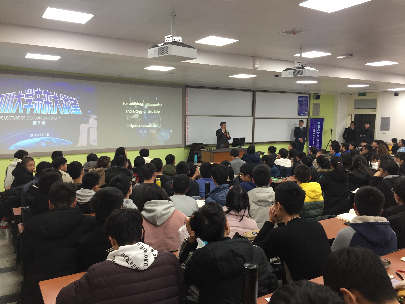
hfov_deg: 61.7
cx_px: 202
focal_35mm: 29
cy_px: 152
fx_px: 339
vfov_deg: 48.2
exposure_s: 1/33
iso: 100
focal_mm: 4.15
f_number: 2.2
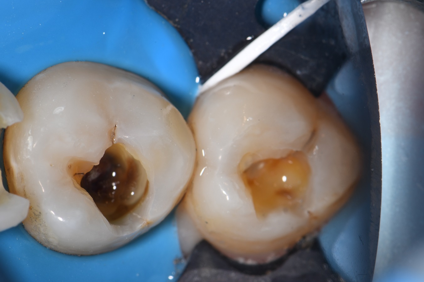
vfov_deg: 8.7
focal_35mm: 157
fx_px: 1848
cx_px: 212
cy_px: 141
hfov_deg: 13.1
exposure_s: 1/160
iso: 200
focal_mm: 105
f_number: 32
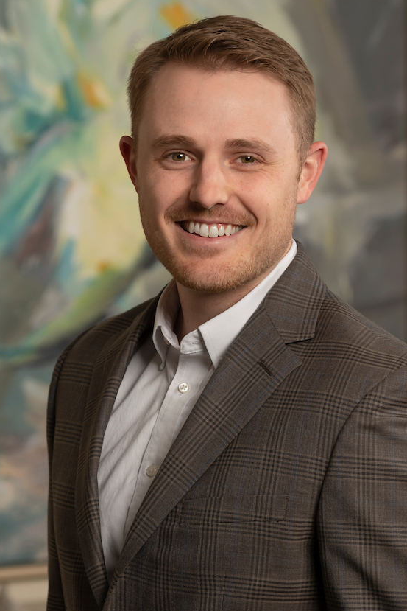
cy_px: 338
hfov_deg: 6.5
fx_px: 3559
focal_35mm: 210
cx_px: 208
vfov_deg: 9.8
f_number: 8
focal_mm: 145
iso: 100
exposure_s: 1/100
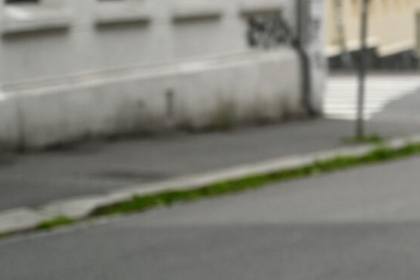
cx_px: 723
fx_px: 2601
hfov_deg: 8.9
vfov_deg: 6.1
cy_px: 42
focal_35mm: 223
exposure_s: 1/2500
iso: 320
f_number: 4
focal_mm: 60
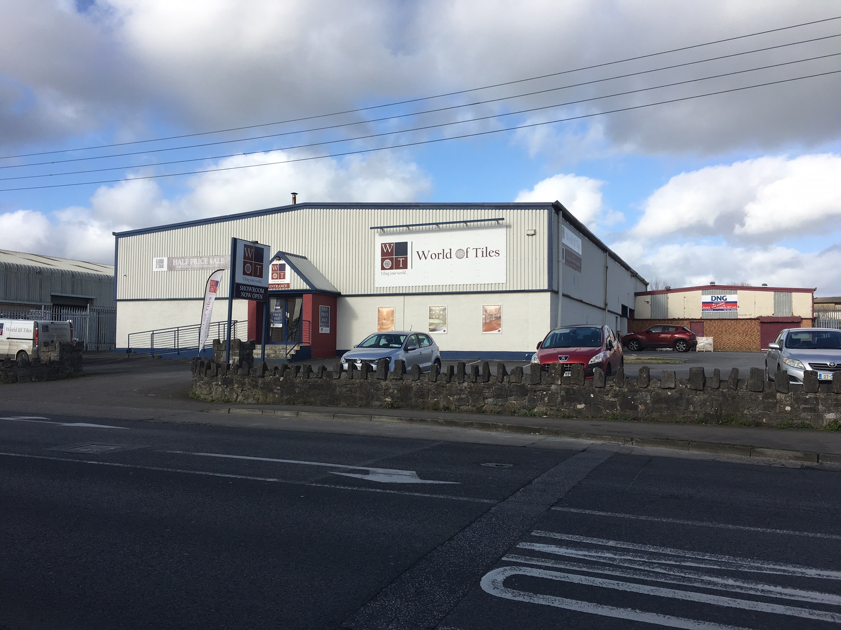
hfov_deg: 61.7
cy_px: 315
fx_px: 705
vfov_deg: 48.2
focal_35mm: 29
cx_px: 420
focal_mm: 4.15
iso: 25
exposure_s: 1/1241
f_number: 2.2
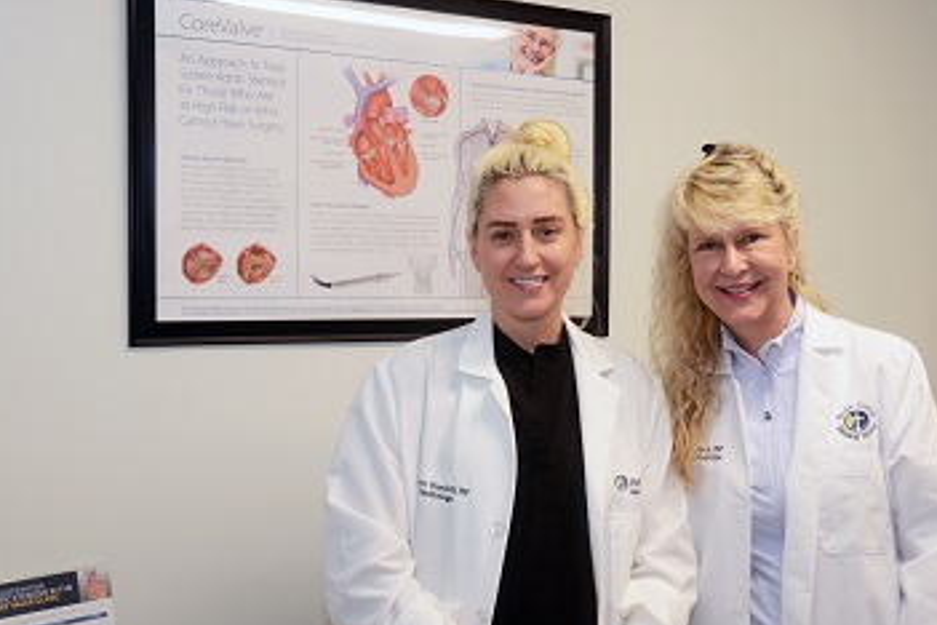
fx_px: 1197
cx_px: 569
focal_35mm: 46
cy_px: 329
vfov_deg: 29.2
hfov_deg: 42.5
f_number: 5.6
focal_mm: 24
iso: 400
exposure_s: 1/100
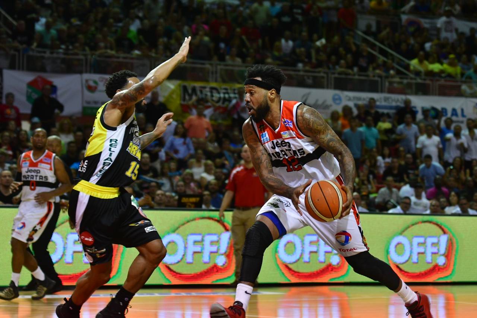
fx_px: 1391
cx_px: 238
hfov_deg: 19.5
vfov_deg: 13.0
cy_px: 159
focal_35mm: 105
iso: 1600
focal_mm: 70
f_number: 2.8
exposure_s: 1/500
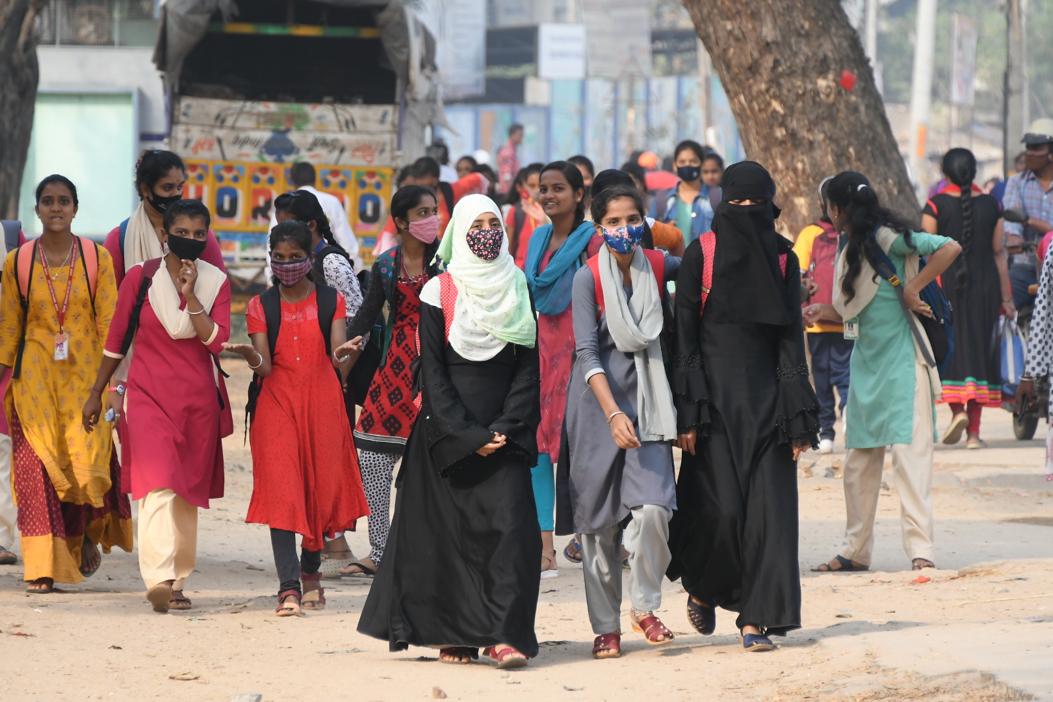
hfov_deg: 6.5
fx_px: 9213
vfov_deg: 4.4
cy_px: 351
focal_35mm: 315
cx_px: 526
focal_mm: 210
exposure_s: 1/800
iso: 800
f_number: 5.6
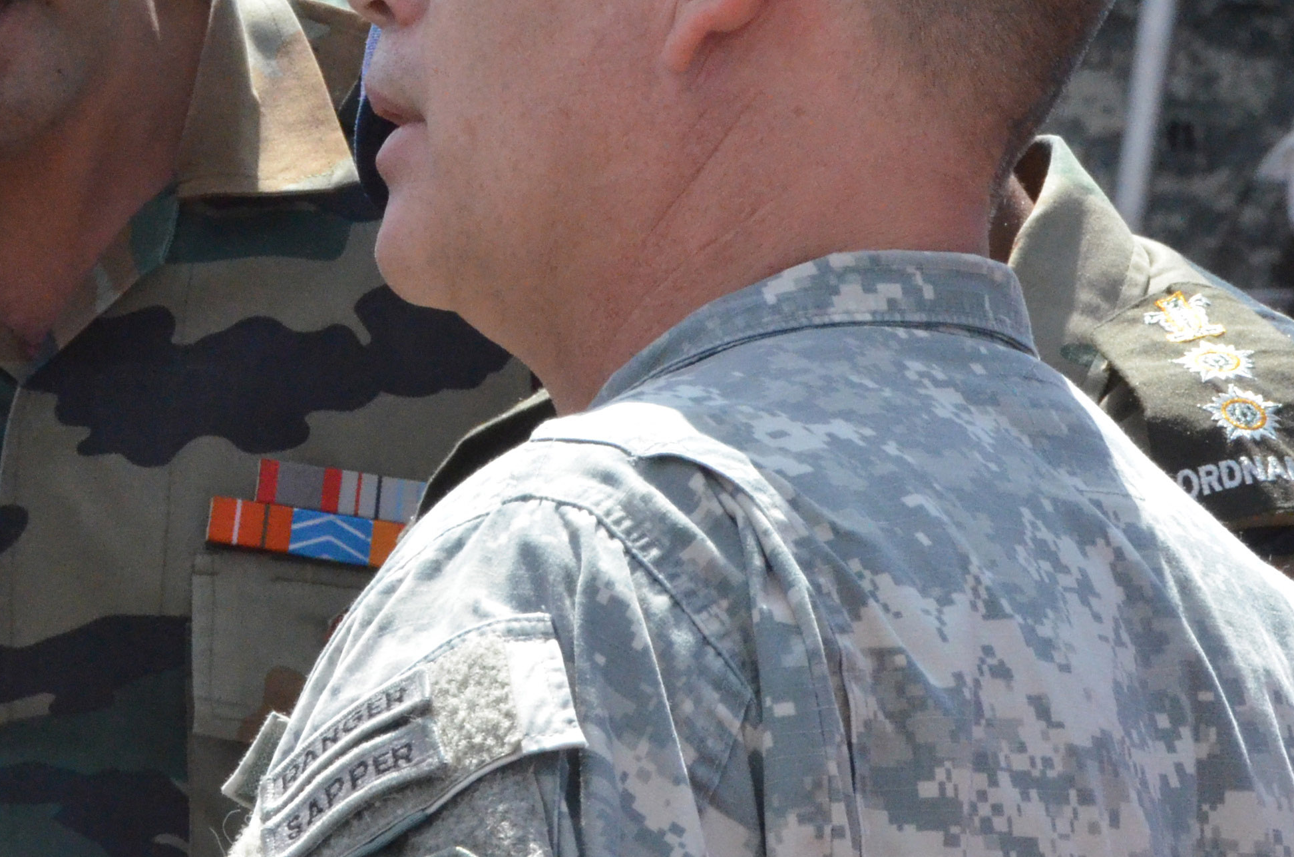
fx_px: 12957
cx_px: 208
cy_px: 96
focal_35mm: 361
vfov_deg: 3.8
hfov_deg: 5.7
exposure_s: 1/1250
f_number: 18
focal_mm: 95
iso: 3200
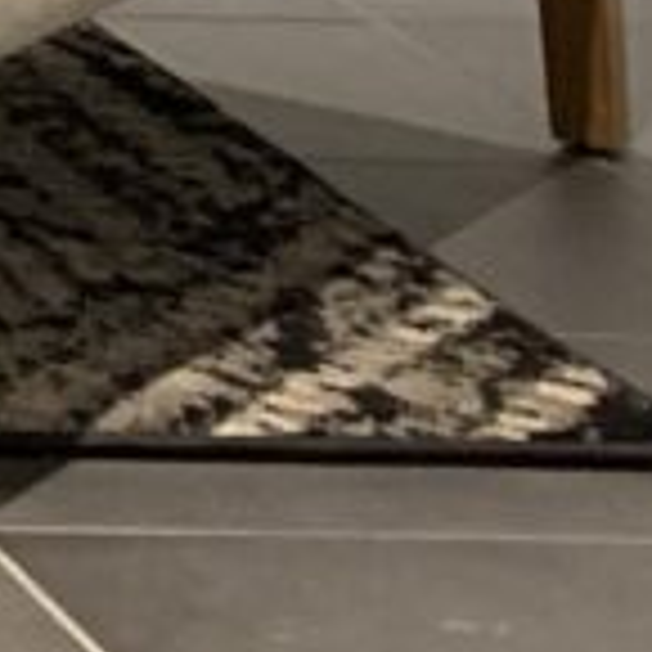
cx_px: -2091
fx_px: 5178
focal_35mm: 243
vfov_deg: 6.4
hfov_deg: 5.9
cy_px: -1578
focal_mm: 4.25
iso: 200
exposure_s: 1/60
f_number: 1.8
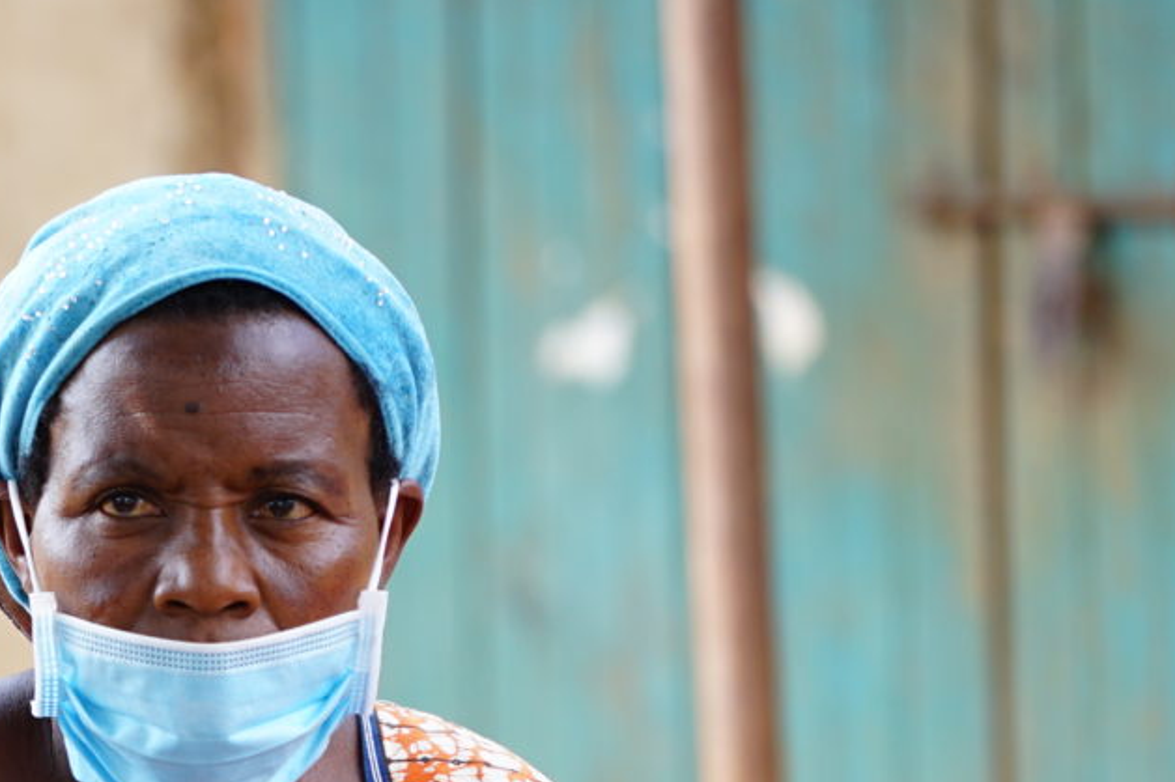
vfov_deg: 2.1
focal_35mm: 651
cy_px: 1059
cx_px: -473
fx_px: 21241
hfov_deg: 3.2
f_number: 4
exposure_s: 1/200
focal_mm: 200
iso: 200
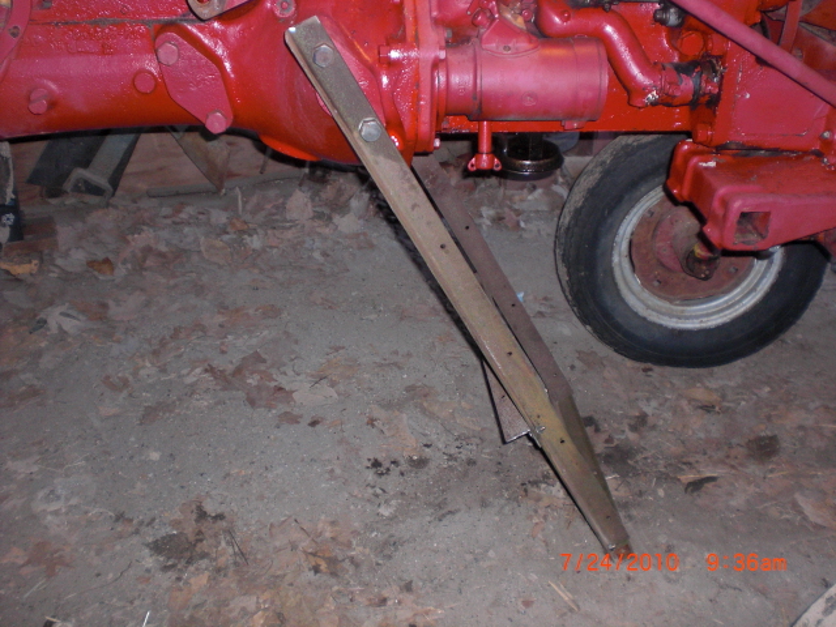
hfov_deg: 49.0
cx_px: 418
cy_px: 314
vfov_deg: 37.7
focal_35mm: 38
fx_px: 918
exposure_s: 1/60
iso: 200
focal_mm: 6.3
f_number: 3.1
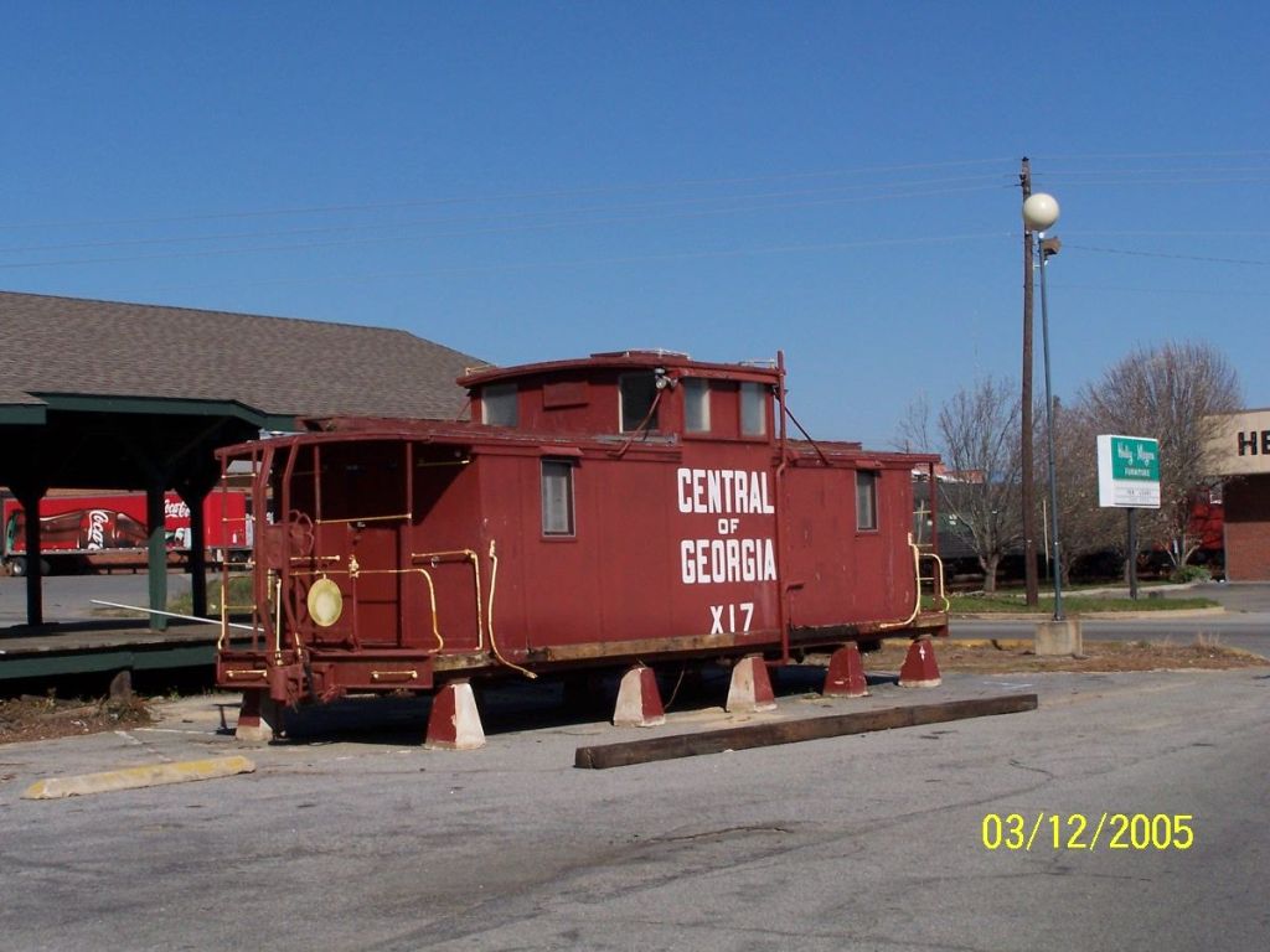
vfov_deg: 22.9
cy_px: 476
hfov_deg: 30.3
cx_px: 635
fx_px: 2348
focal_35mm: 64
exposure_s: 1/750
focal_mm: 10.7
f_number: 6.3
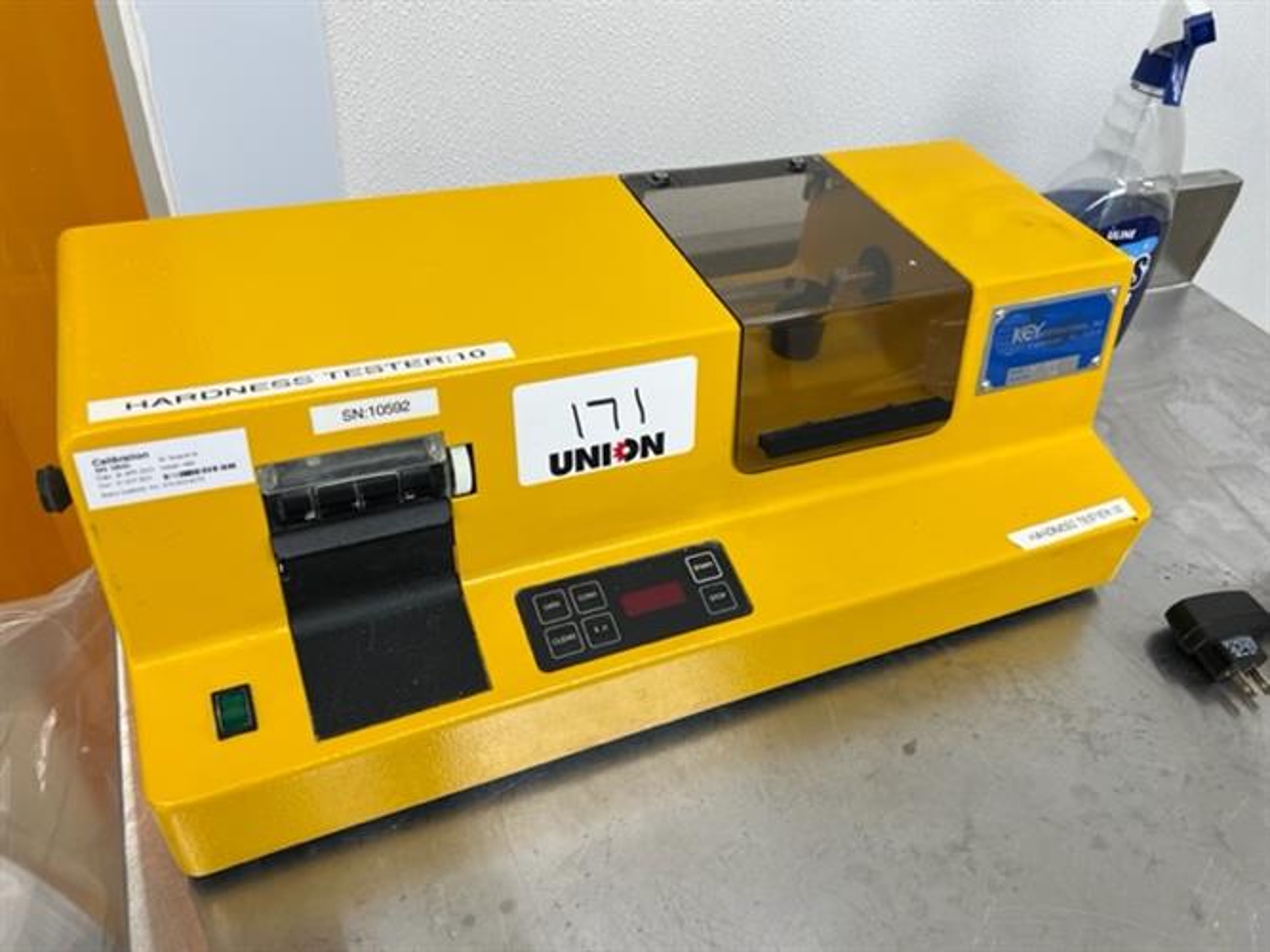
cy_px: 476
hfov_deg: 67.3
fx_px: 954
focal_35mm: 26
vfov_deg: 53.0
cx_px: 635
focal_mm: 5.7
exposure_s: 1/120
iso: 80
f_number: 1.5
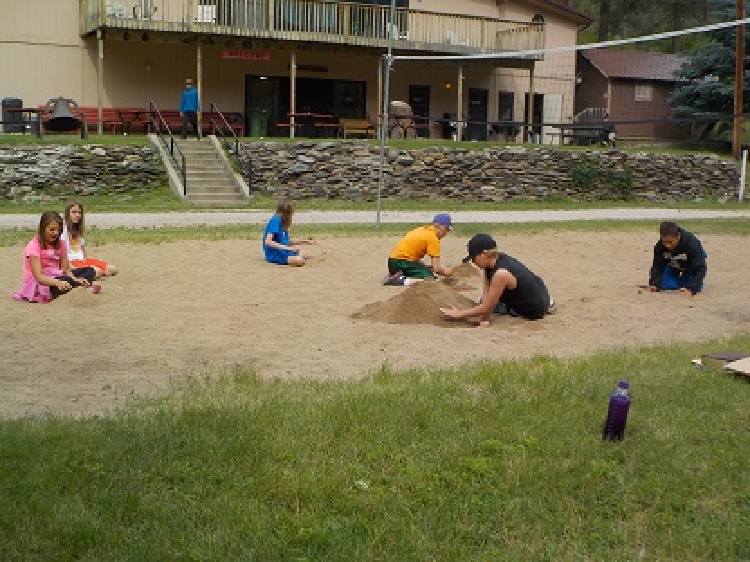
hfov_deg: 40.4
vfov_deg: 30.9
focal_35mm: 47
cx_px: 375
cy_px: 281
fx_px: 1018
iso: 125
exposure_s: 1/500
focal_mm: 6.4
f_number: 4.2
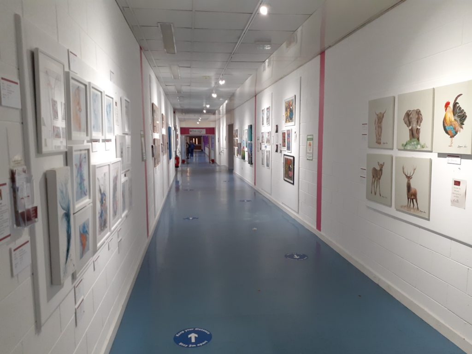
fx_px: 368
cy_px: 177
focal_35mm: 27
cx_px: 236
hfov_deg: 65.3
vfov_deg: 51.4
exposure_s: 1/50
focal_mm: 3.6
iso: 160
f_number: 1.9
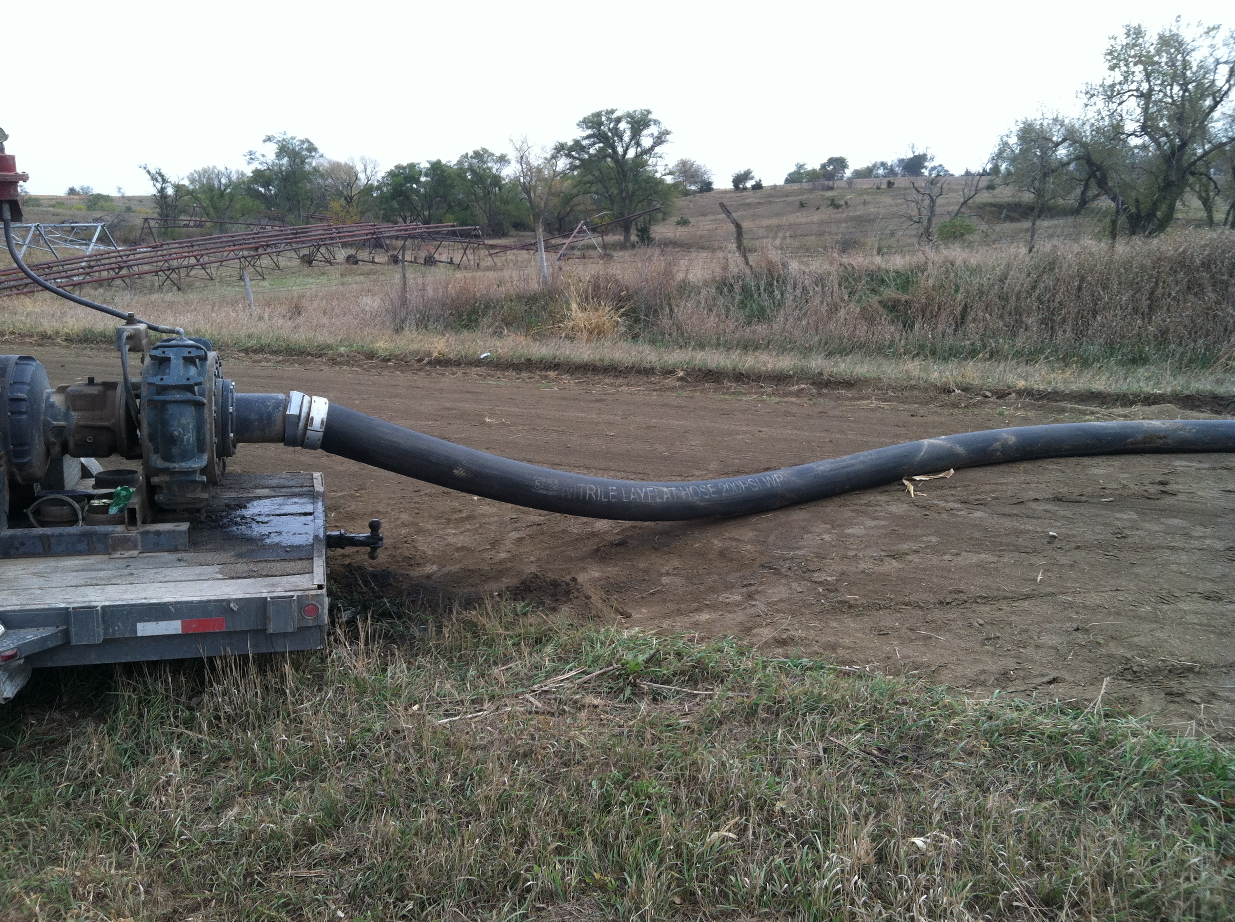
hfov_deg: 52.7
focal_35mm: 35
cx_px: 618
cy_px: 461
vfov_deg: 40.6
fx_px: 1247
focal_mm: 3.85
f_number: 2.8
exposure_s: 1/405
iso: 80
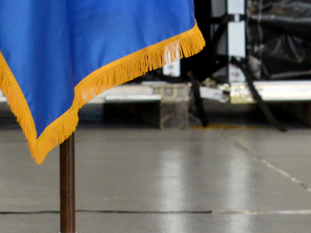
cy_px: -386
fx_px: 4115
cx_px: -194
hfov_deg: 4.3
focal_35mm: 458
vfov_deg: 3.2
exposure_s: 1/100
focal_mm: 70
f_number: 5.6
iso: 1250
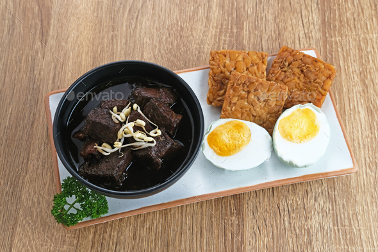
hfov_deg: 37.5
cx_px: 189
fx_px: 556
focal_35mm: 53
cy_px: 126
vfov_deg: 25.5
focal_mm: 35
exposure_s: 1/100
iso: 400
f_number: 11
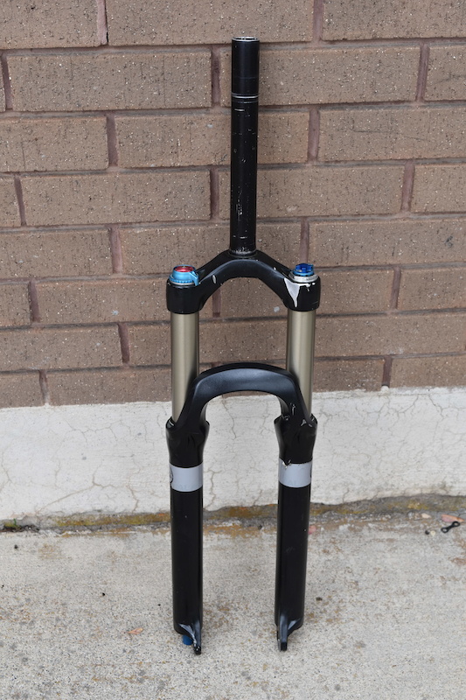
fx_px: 1020
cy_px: 350
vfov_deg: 37.9
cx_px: 233
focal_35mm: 52
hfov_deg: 25.7
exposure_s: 1/250
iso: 220
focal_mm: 35
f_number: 8
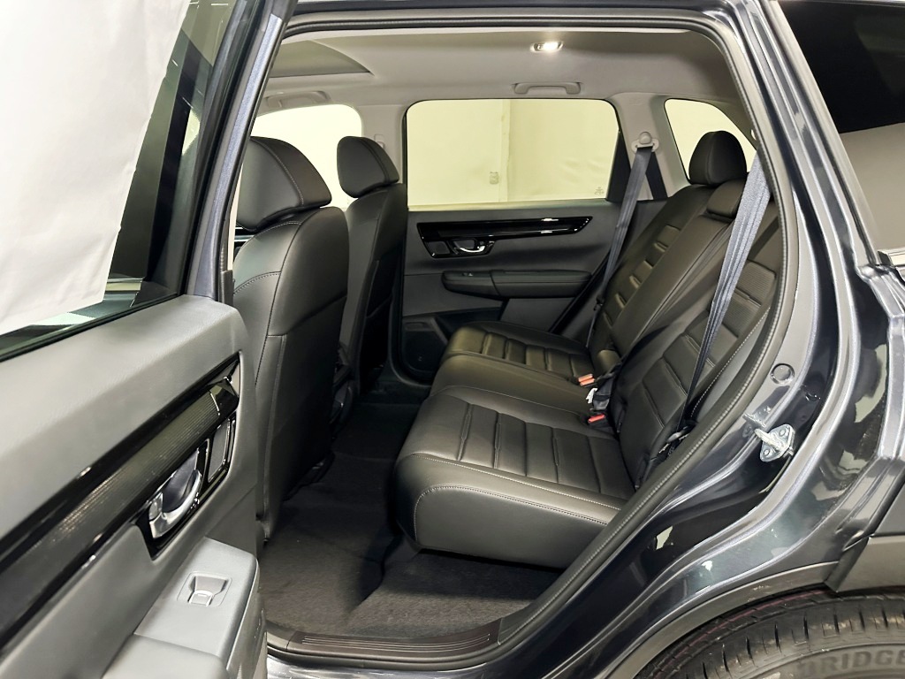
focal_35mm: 24
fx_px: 627
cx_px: 452
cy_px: 340
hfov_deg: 71.6
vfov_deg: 56.8
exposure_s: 1/30
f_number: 1.78
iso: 1000
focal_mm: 6.86
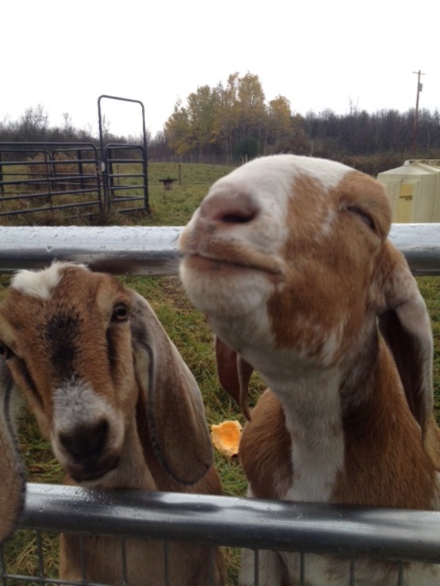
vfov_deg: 52.6
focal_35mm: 35
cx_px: 220
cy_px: 293
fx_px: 593
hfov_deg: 40.7
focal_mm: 4.28
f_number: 2.4
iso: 80
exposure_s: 1/120
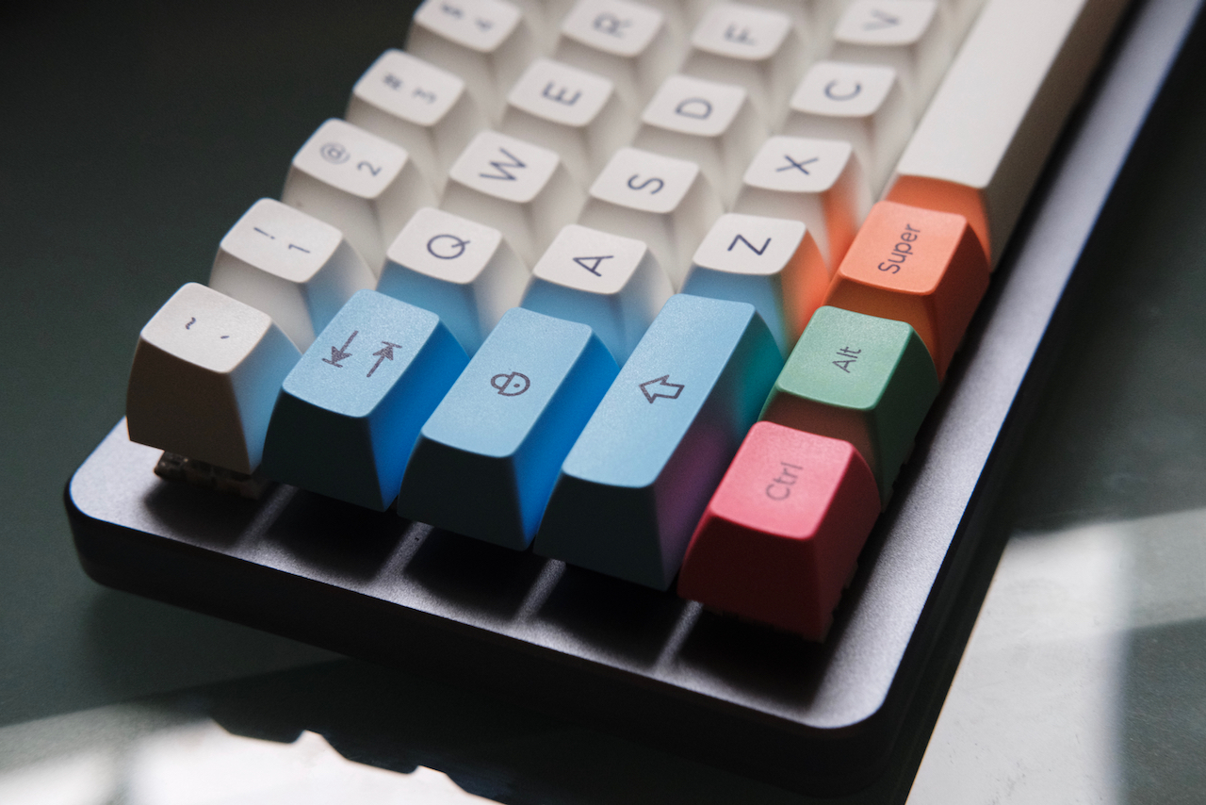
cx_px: 603
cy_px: 402
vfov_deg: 25.5
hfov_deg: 37.5
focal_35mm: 53
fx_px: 1776
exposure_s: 1/100
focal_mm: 35
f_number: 5.6
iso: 4000
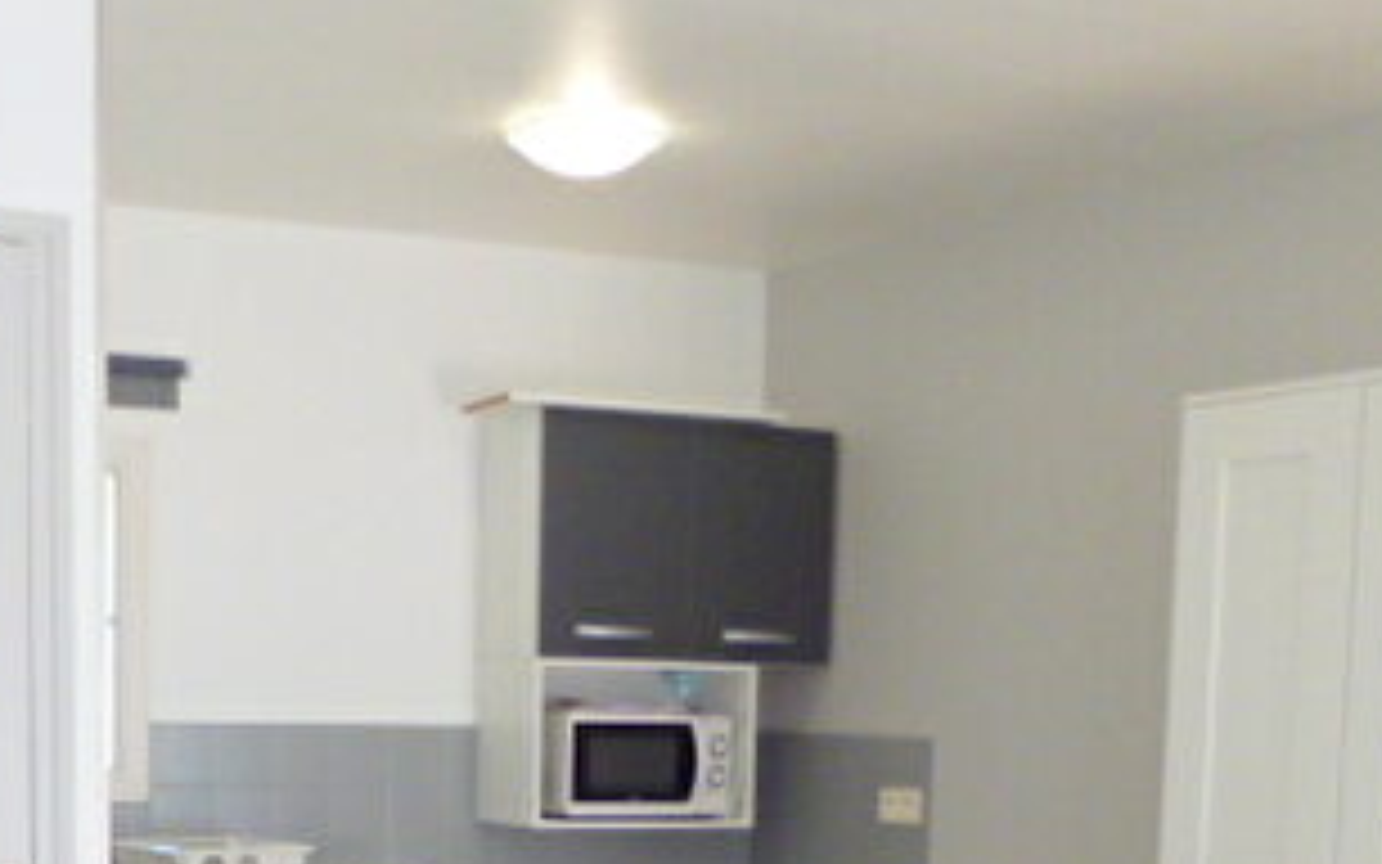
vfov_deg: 20.9
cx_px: 500
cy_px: 1028
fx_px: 2185
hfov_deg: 34.9
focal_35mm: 58
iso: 160
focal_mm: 4.3
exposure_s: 1/60
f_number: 2.5
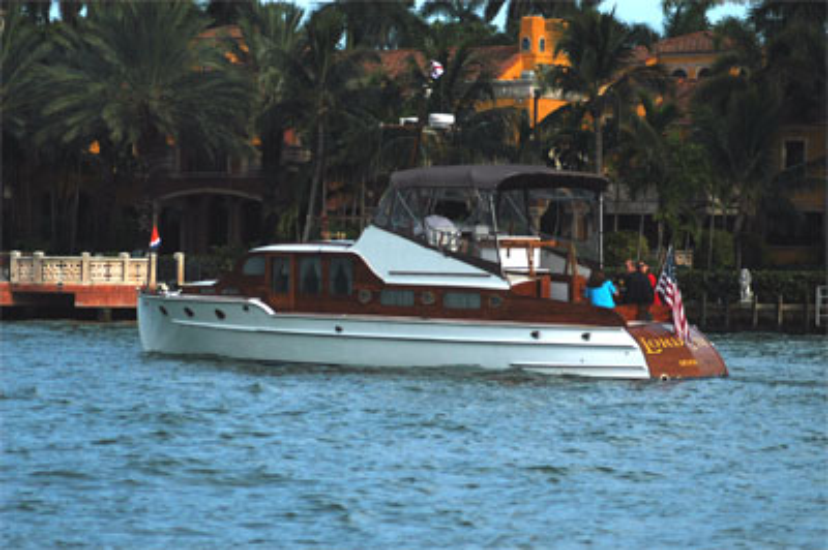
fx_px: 3619
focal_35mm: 158
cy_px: 275
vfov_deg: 8.7
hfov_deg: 13.1
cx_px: 414
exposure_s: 1/1600
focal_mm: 105
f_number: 4.2
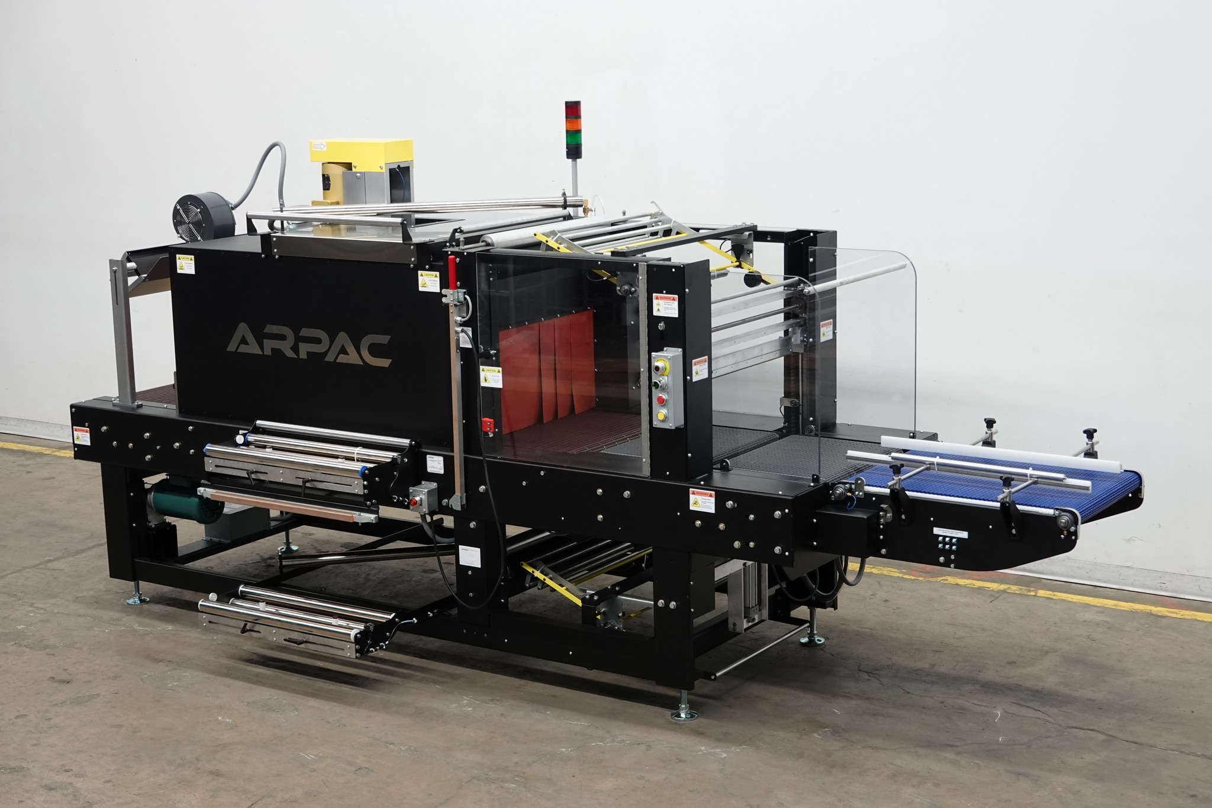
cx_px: 606
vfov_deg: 23.4
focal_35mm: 58
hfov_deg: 34.5
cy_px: 404
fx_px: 1952
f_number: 4
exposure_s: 1/60
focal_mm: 21.56
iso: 640
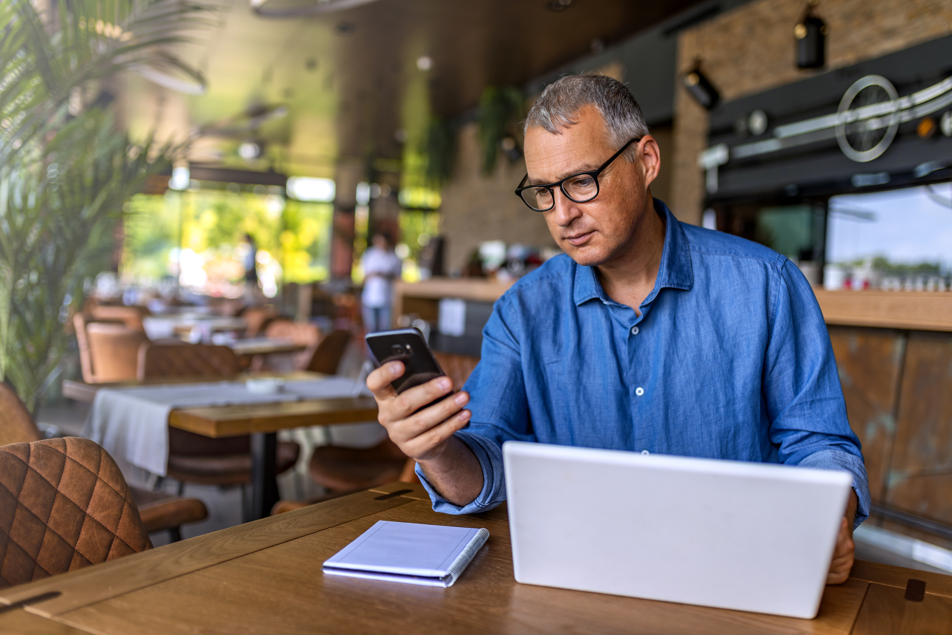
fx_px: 926
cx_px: 476
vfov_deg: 37.9
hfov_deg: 54.4
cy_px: 318
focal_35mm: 35
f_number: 1.8
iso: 100
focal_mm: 35
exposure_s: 1/320
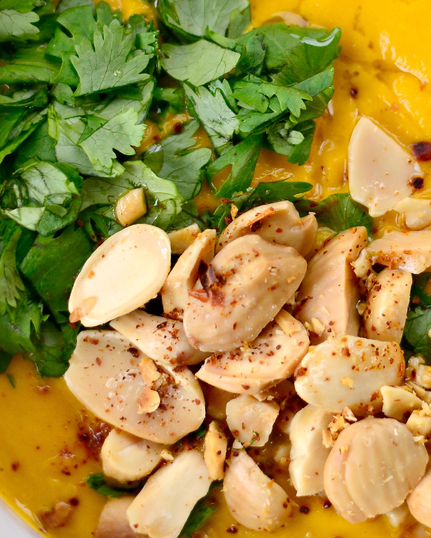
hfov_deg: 8.4
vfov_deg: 10.5
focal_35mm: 184
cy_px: 103
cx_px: 346
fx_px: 2934
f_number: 2.2
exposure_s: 1/200
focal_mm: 50
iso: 160
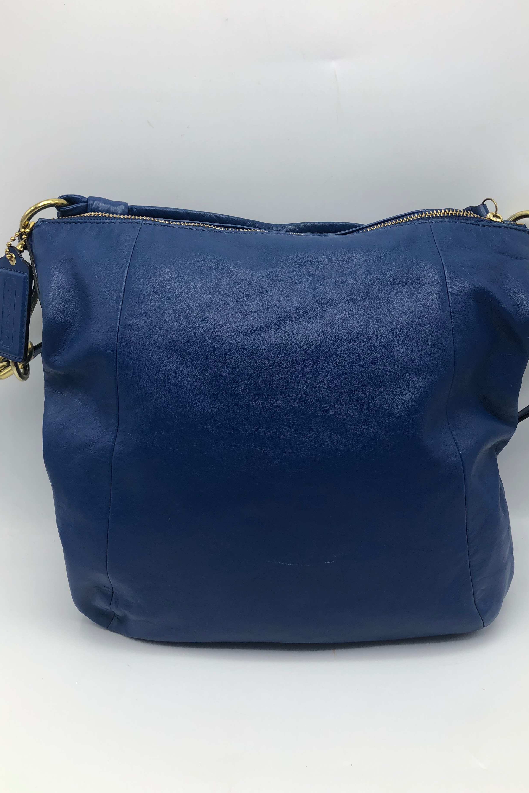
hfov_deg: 41.1
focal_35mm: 32
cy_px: 366
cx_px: 291
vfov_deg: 58.6
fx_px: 705
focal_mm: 3.99
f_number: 1.8
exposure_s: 1/220
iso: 20
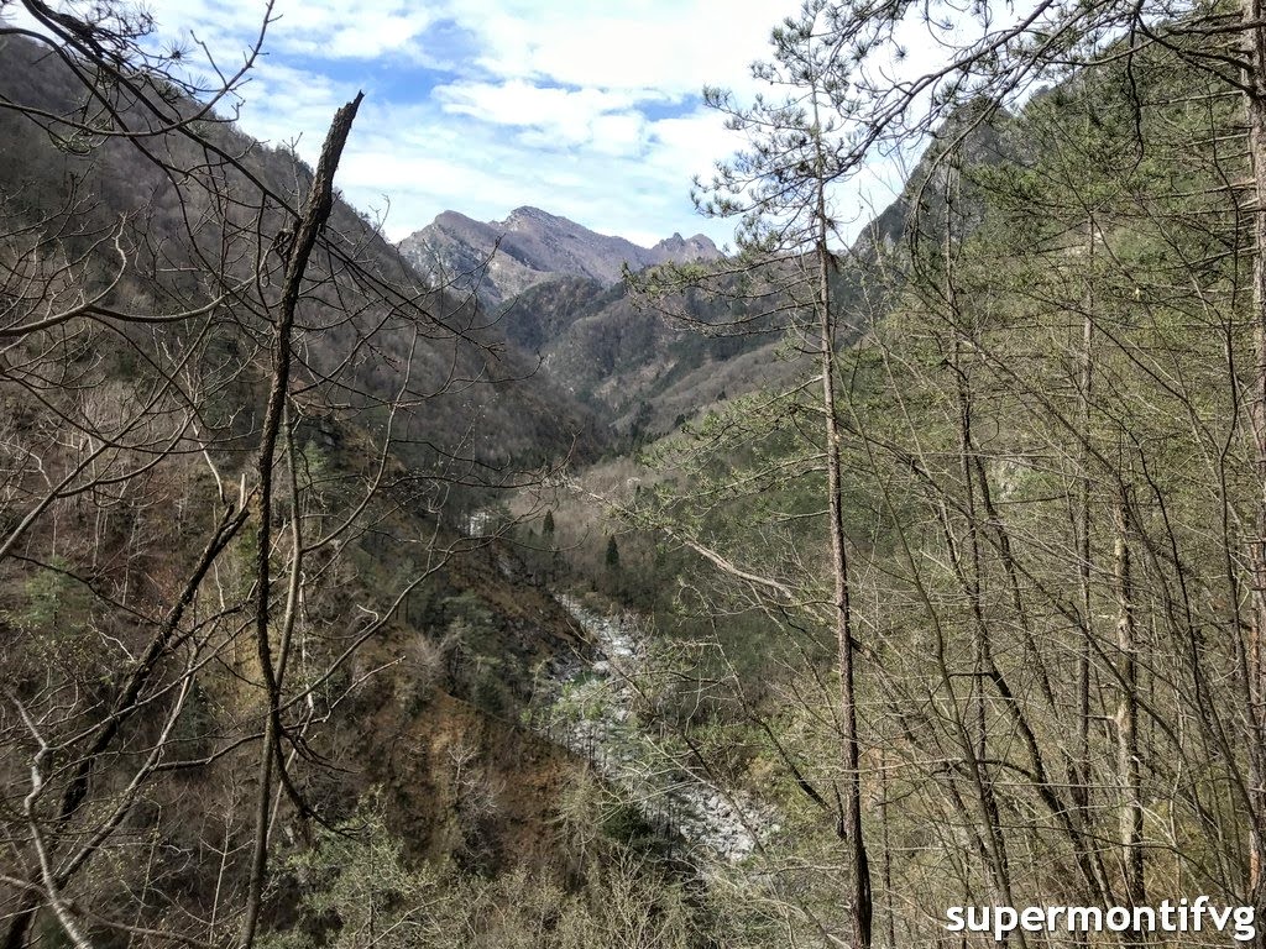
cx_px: 633
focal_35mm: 28
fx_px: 1024
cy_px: 474
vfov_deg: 49.7
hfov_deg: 63.4
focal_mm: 3.99
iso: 20
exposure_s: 1/1018
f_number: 1.8
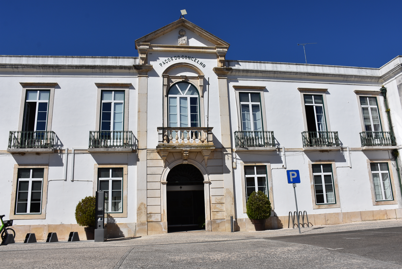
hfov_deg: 67.3
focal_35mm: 27
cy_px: 134
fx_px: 302
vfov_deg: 48.0
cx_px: 201
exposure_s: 1/500
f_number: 8
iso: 100
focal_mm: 18
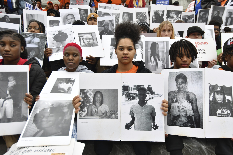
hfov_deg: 61.9
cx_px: 116
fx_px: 194
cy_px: 78
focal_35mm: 30
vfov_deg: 43.6
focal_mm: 20
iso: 500
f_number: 5.6
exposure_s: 1/800
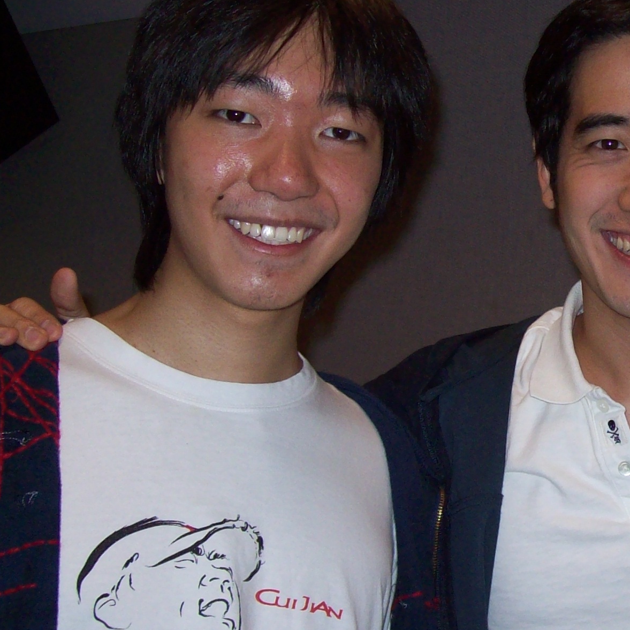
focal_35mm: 77
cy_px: 303
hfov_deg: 21.8
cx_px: 613
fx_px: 1585
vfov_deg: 22.5
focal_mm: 6
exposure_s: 1/64
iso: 80
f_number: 2.7
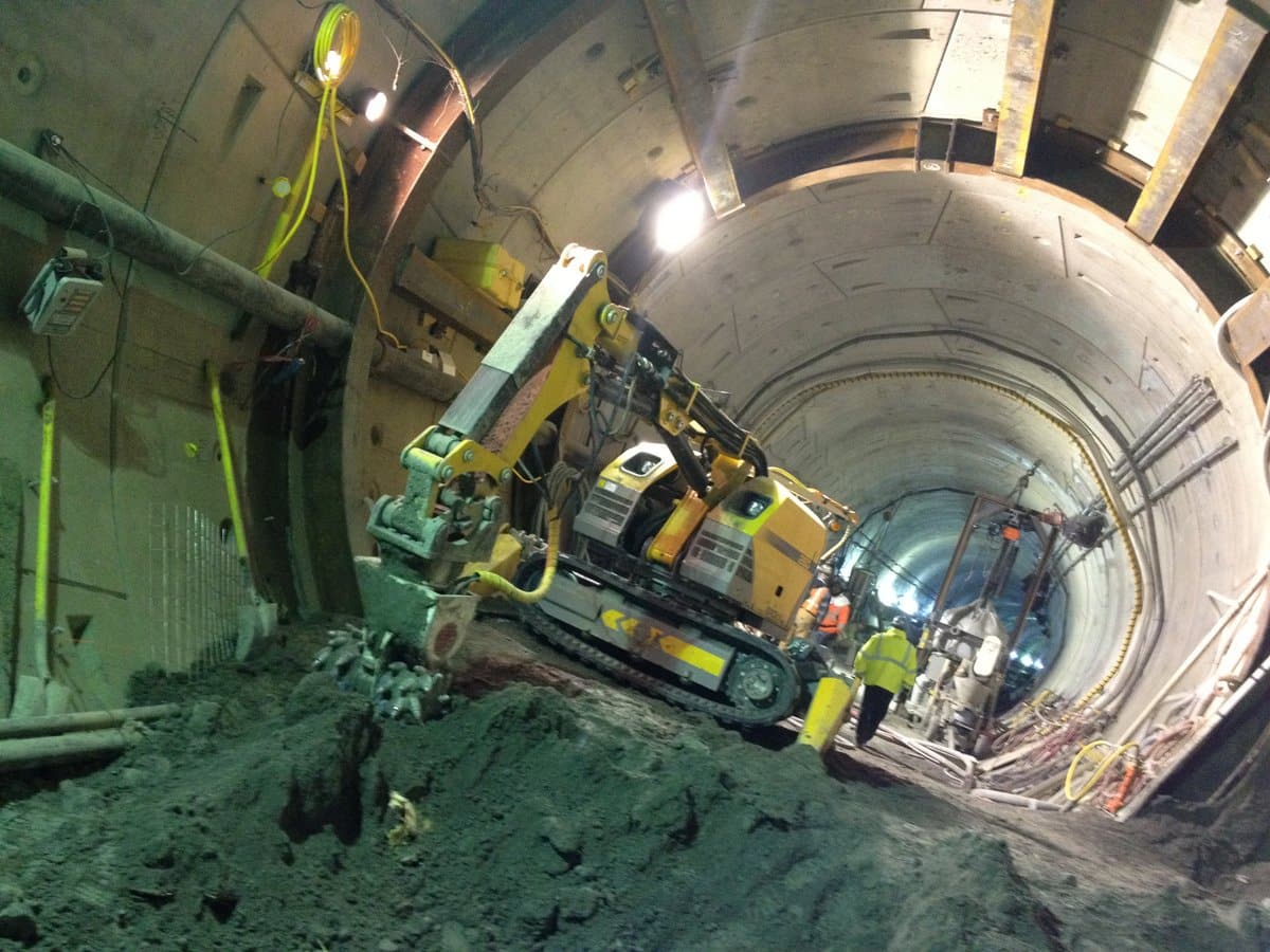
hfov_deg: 52.6
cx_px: 635
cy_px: 476
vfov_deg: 40.7
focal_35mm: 35
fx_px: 1284
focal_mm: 4.28
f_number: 2.4
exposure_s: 1/20
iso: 400
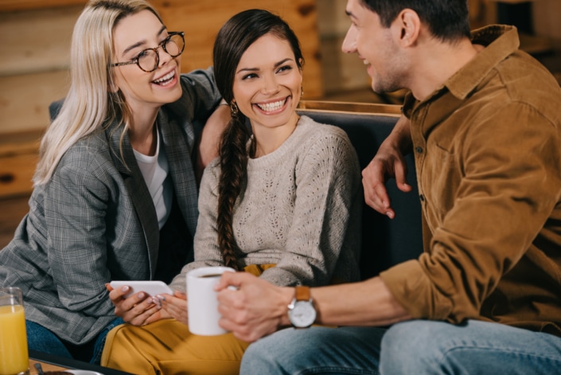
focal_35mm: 112
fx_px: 1746
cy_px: 188
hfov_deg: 18.3
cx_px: 280
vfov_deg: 12.2
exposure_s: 1/200
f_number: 3.5
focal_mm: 112
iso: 100
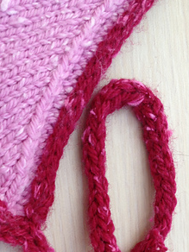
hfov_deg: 24.4
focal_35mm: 60
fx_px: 437
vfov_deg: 31.3
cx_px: 77
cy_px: 205
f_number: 2.4
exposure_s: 1/24
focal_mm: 4.28
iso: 50
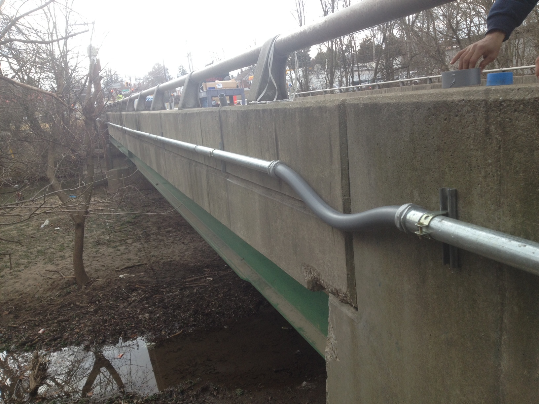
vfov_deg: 40.7
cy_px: 202
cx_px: 270
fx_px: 545
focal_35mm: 35
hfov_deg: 52.6
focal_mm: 4.28
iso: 50
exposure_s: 1/394
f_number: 2.4
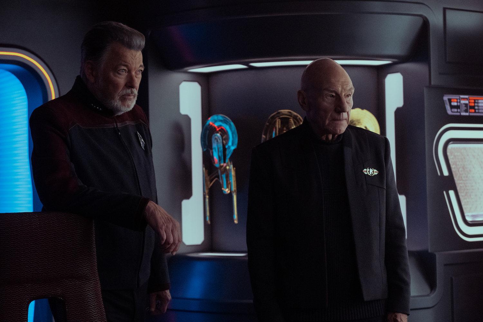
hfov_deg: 27.0
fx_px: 1006
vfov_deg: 18.2
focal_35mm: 75
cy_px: 161
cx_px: 242
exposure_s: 1/100
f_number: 4
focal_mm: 50
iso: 6400
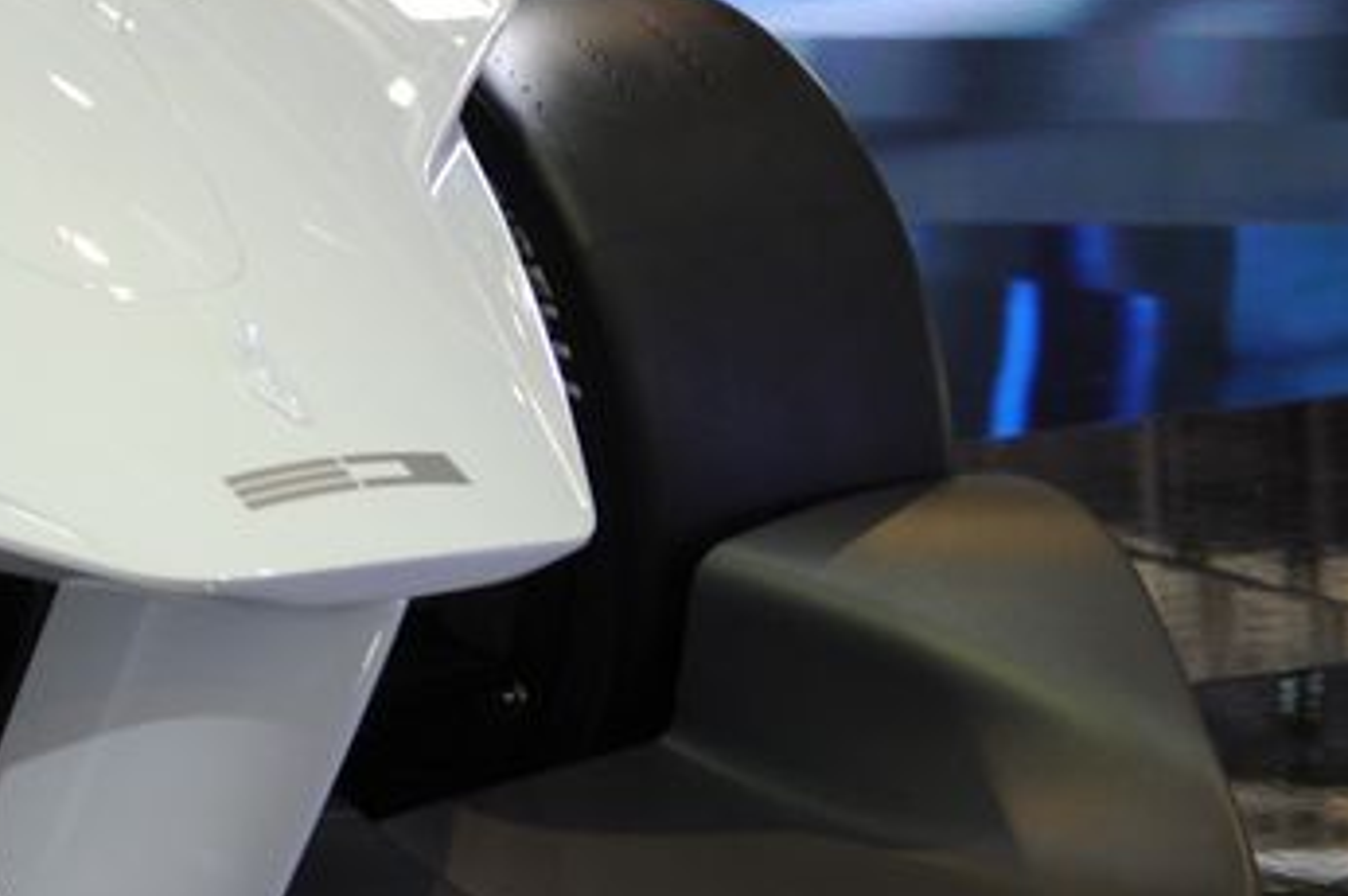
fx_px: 6921
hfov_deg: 10.7
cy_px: 201
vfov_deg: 7.4
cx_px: -795
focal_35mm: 185
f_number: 3.2
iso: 800
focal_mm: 50
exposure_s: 1/80
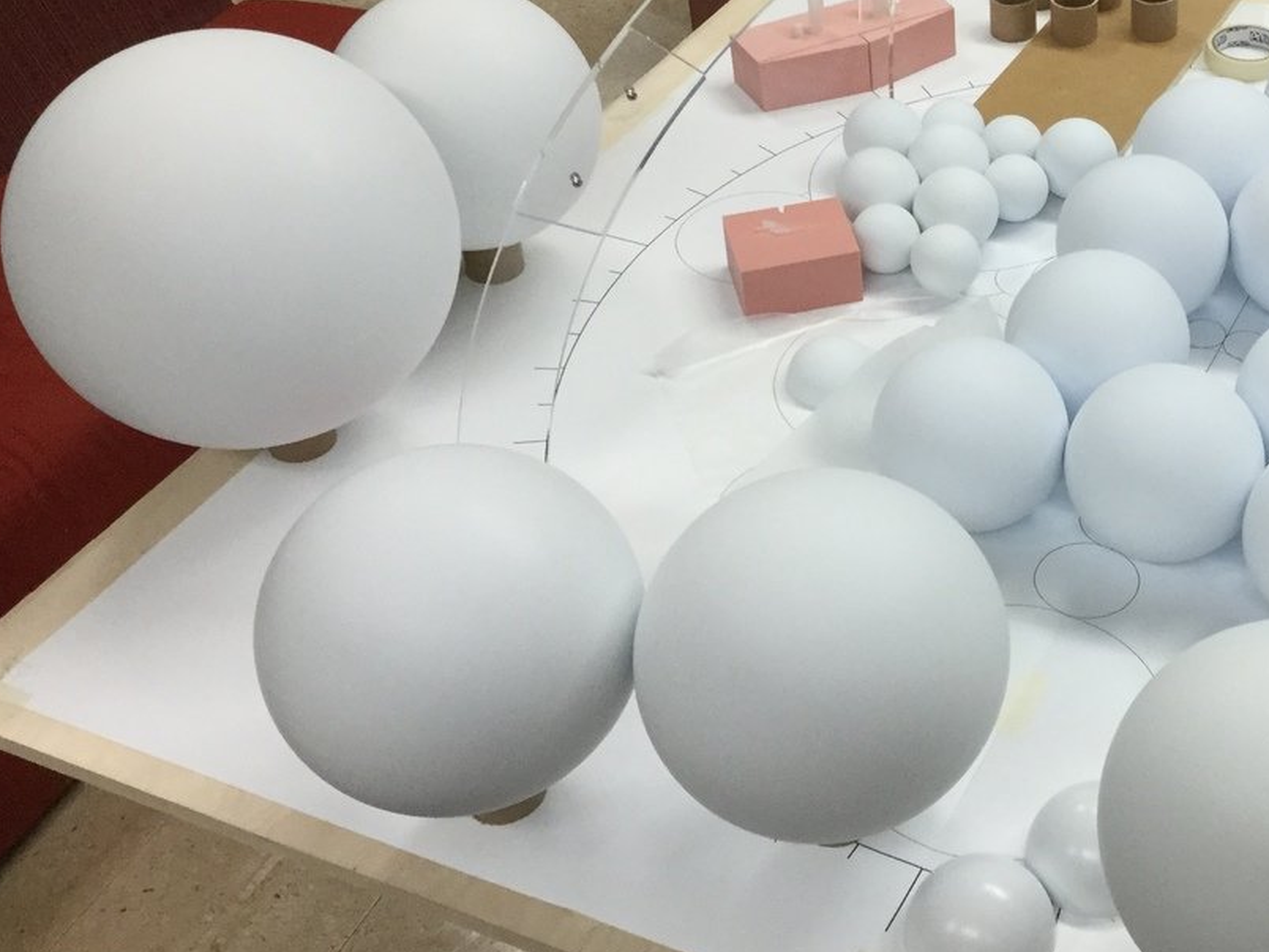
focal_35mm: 54
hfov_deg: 34.1
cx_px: 1080
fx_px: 1980
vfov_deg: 26.9
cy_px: 347
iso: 40
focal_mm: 3.3
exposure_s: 1/30
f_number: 2.4
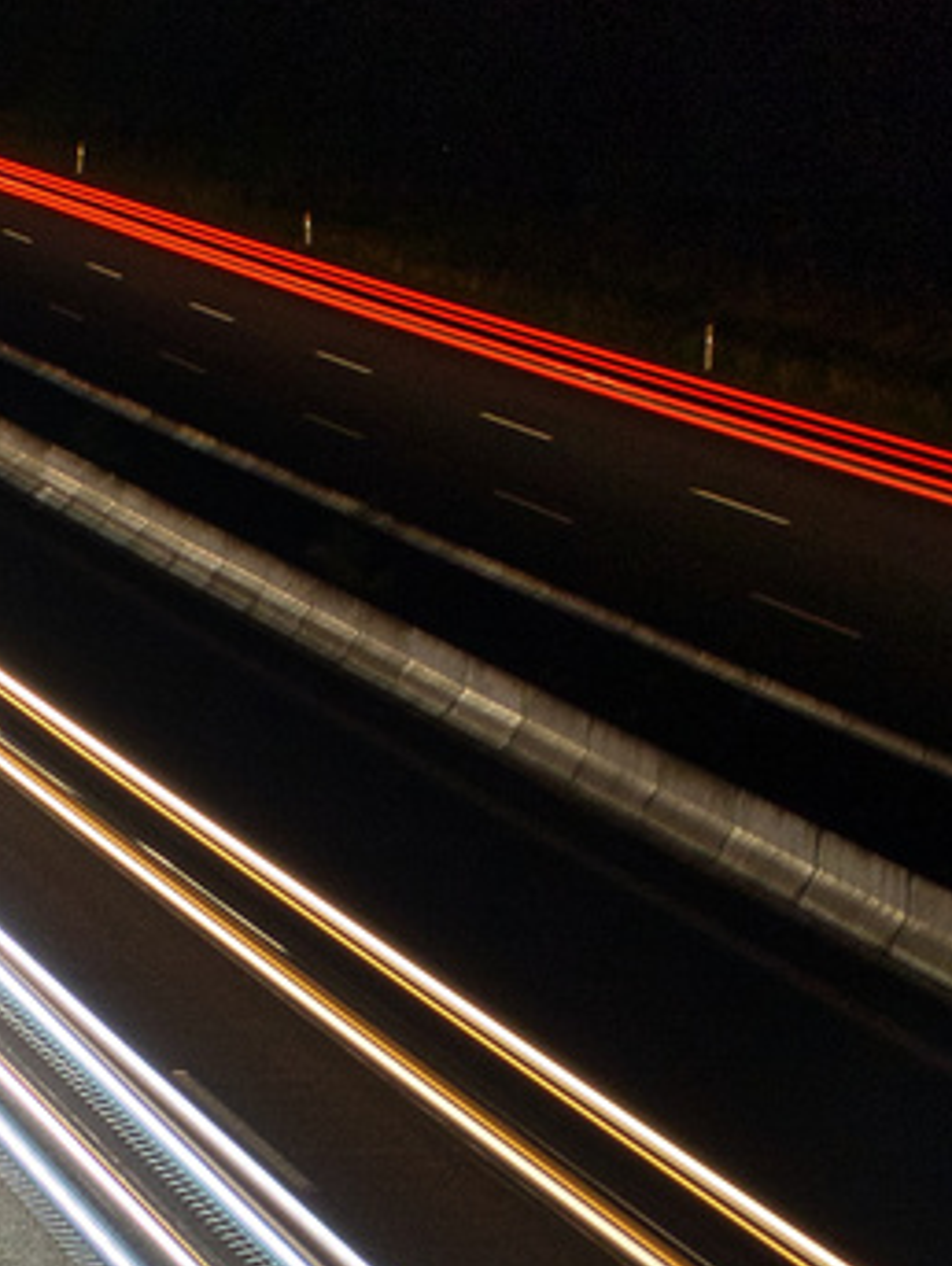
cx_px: 118
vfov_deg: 10.1
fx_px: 7137
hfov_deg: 7.6
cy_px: 915
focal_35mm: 195
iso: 200
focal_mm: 15.7
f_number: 8
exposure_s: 8
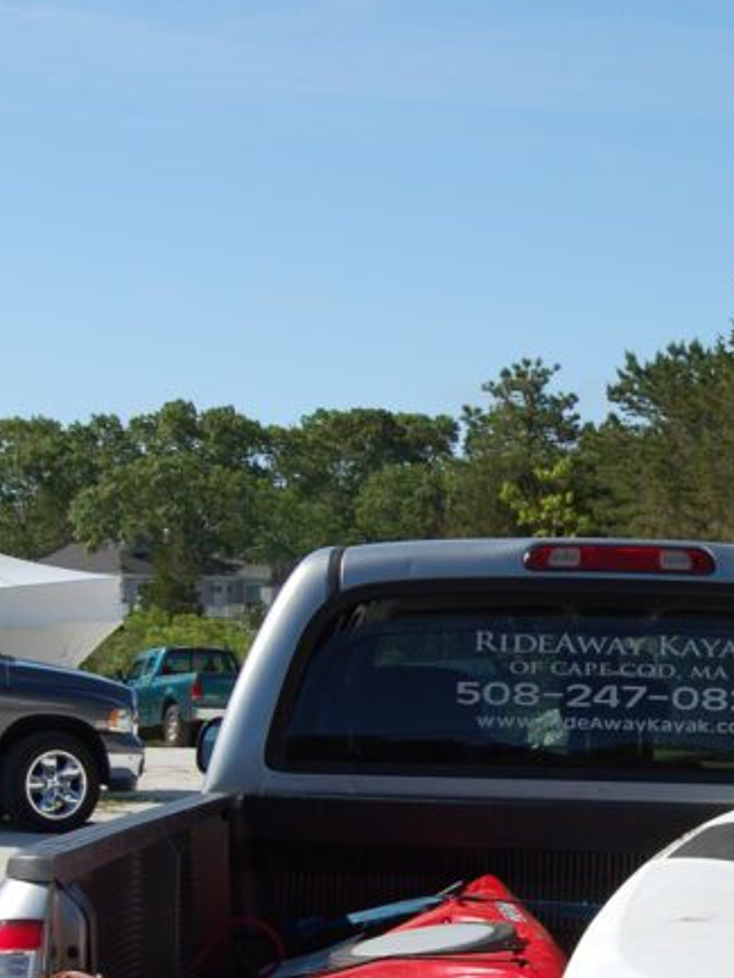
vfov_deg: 19.5
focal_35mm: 100
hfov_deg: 14.7
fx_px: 2826
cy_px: 767
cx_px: 580
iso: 200
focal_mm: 26
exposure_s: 1/400
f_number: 10
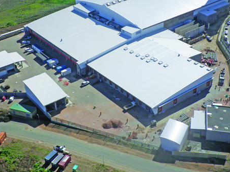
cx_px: 86
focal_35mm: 54
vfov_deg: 26.8
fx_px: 359
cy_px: 56
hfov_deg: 35.4
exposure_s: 1/400
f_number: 5.6
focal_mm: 6.3
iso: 64
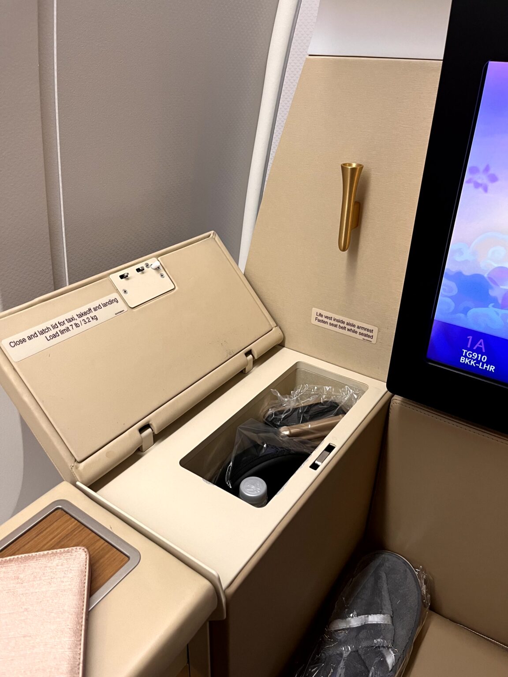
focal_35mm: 26
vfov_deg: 67.3
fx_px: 509
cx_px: 254
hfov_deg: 53.1
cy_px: 338
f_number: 1.6
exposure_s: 1/54
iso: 160
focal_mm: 5.1
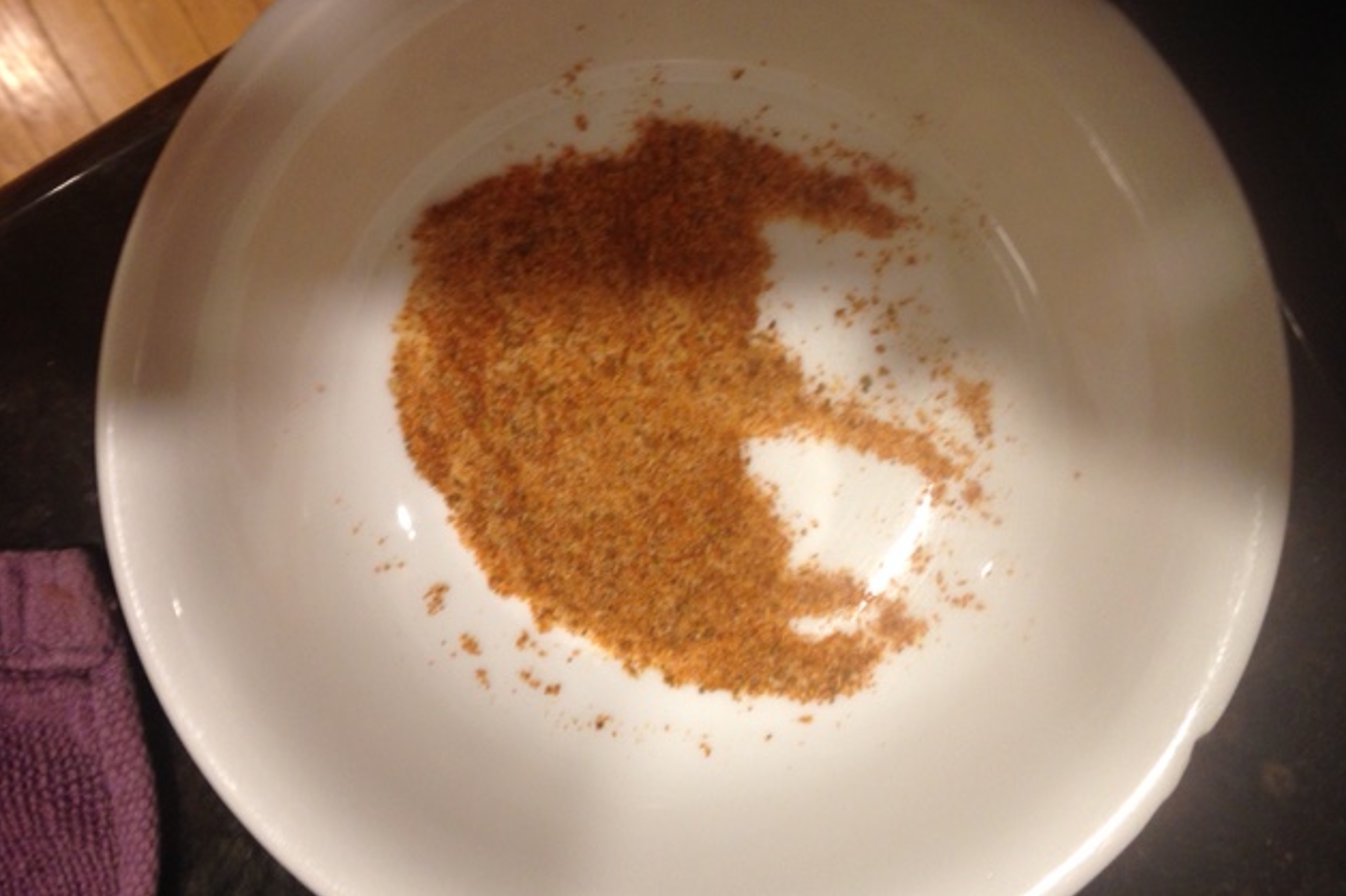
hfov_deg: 54.5
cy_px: 433
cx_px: 664
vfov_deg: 37.8
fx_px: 1308
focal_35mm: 35
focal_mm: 4.12
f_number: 2.4
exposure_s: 1/20
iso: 100
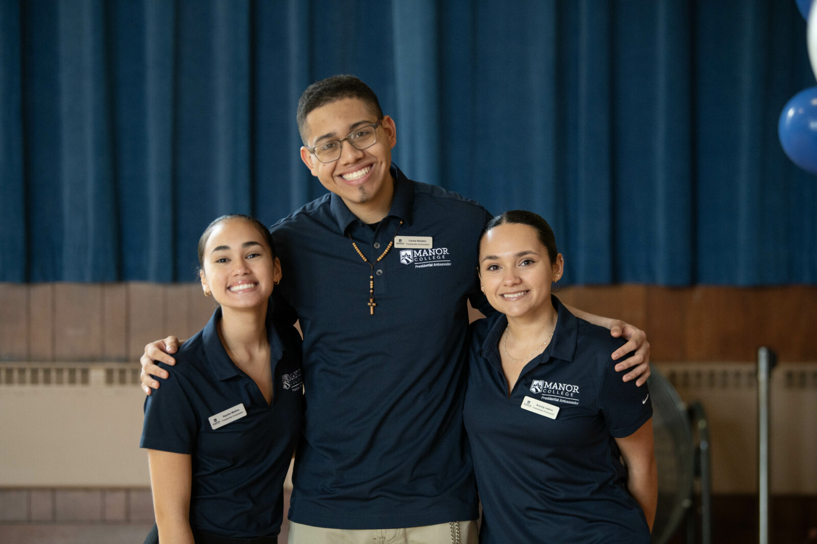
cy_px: 272
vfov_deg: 13.9
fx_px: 2223
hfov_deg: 20.8
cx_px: 408
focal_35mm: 98
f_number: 2.8
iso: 2500
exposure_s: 1/500
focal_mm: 98
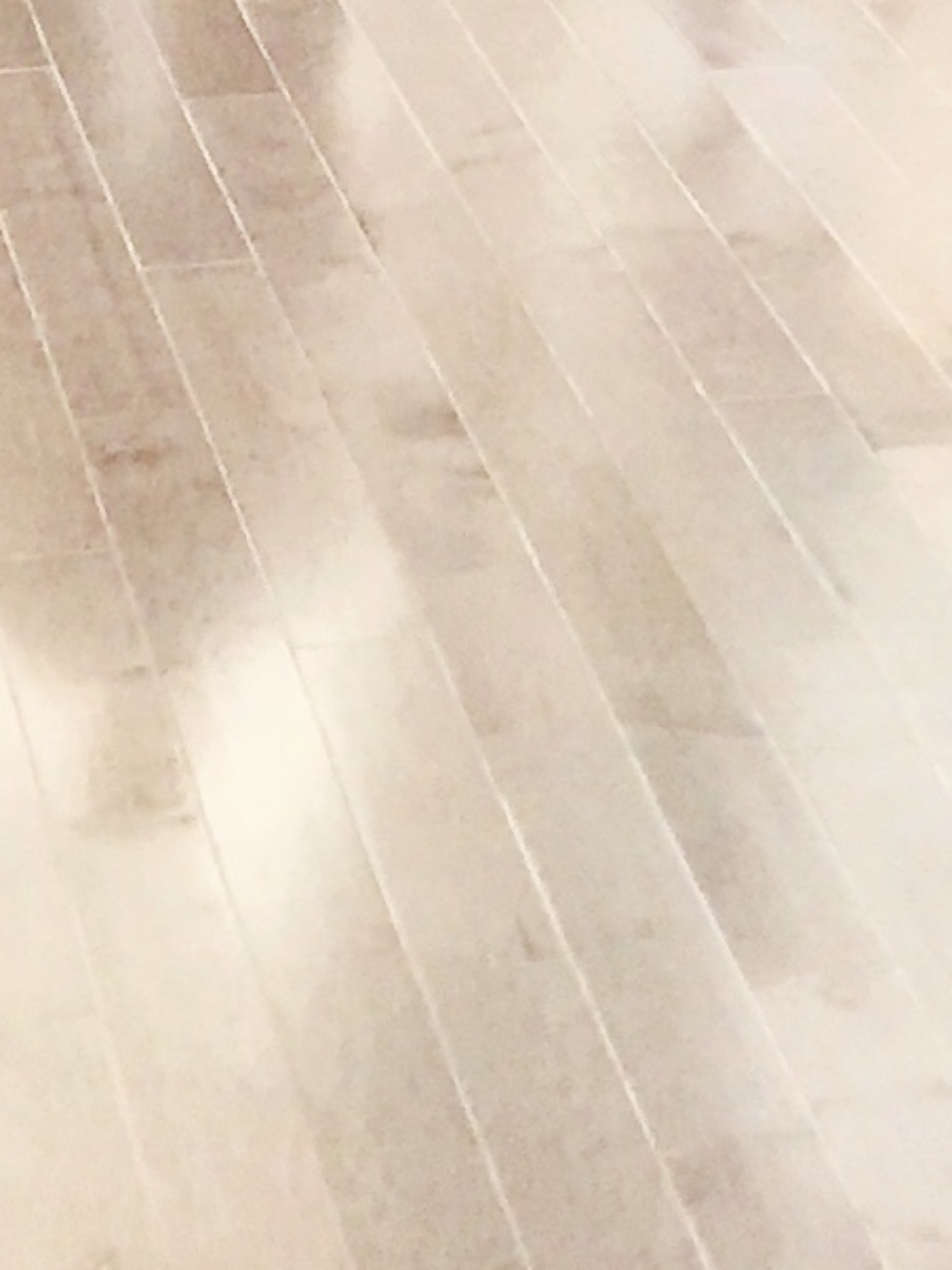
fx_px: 5759
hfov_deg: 9.4
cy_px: -1129
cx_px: 1064
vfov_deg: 11.5
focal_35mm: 157
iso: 100
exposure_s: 1/15
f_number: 2.2
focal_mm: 4.15
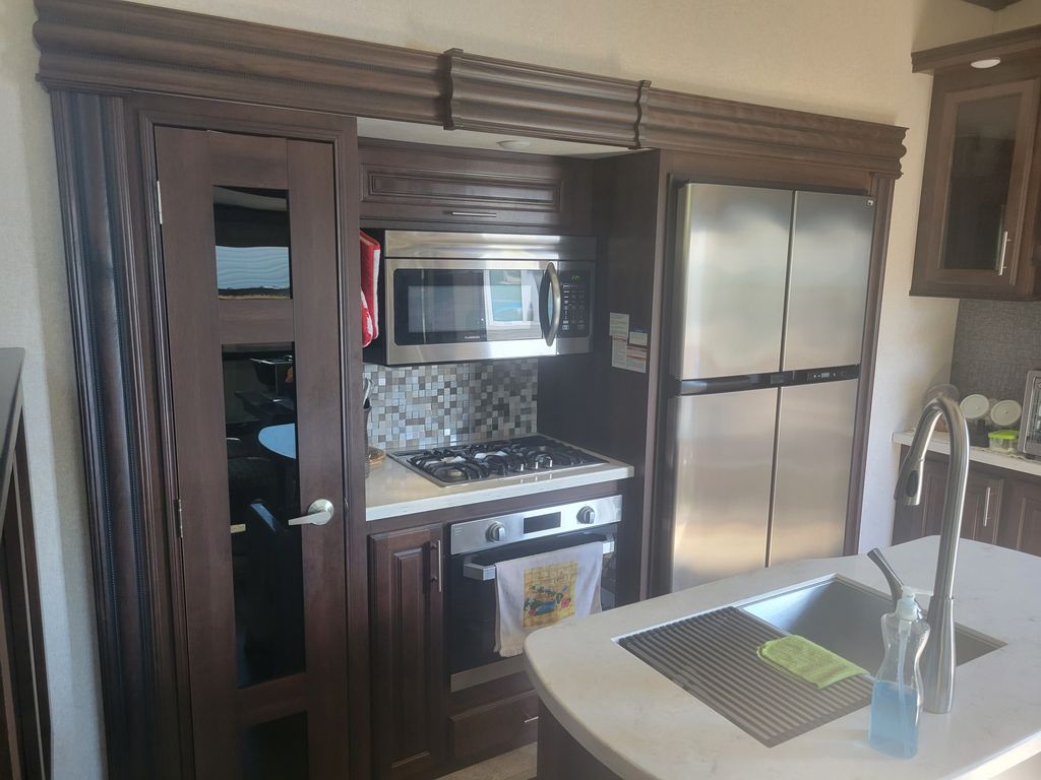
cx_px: 520
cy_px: 390
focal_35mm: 26
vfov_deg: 53.1
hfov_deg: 67.3
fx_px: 782
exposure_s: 1/120
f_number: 1.8
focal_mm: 5.4
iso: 250
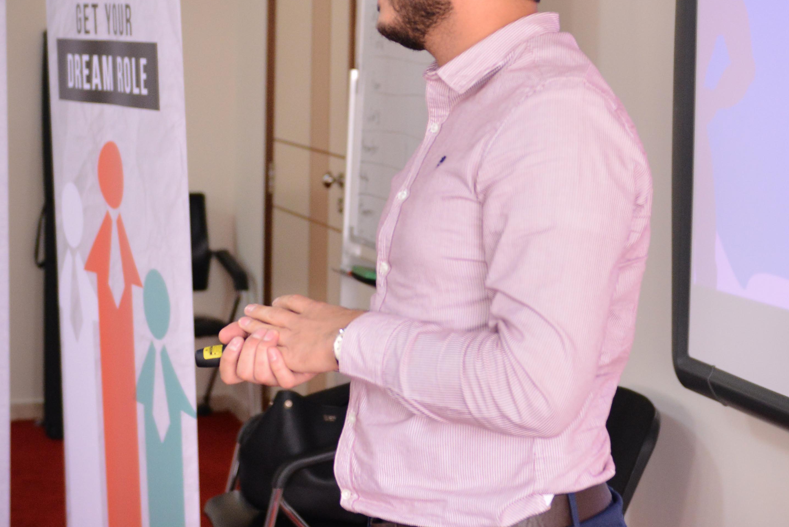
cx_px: 509
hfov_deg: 20.3
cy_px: 107
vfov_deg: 13.6
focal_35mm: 100
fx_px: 2192
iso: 1250
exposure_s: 1/250
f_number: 2.8
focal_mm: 40
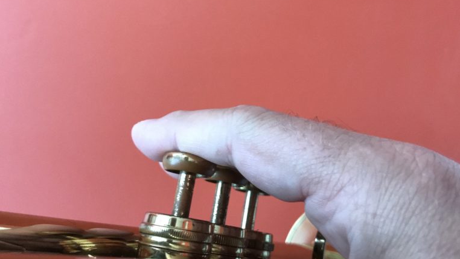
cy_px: 117
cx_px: 231
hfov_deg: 49.4
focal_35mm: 41
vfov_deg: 29.0
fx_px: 500
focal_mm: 3.99
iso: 200
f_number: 1.8
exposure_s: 1/30
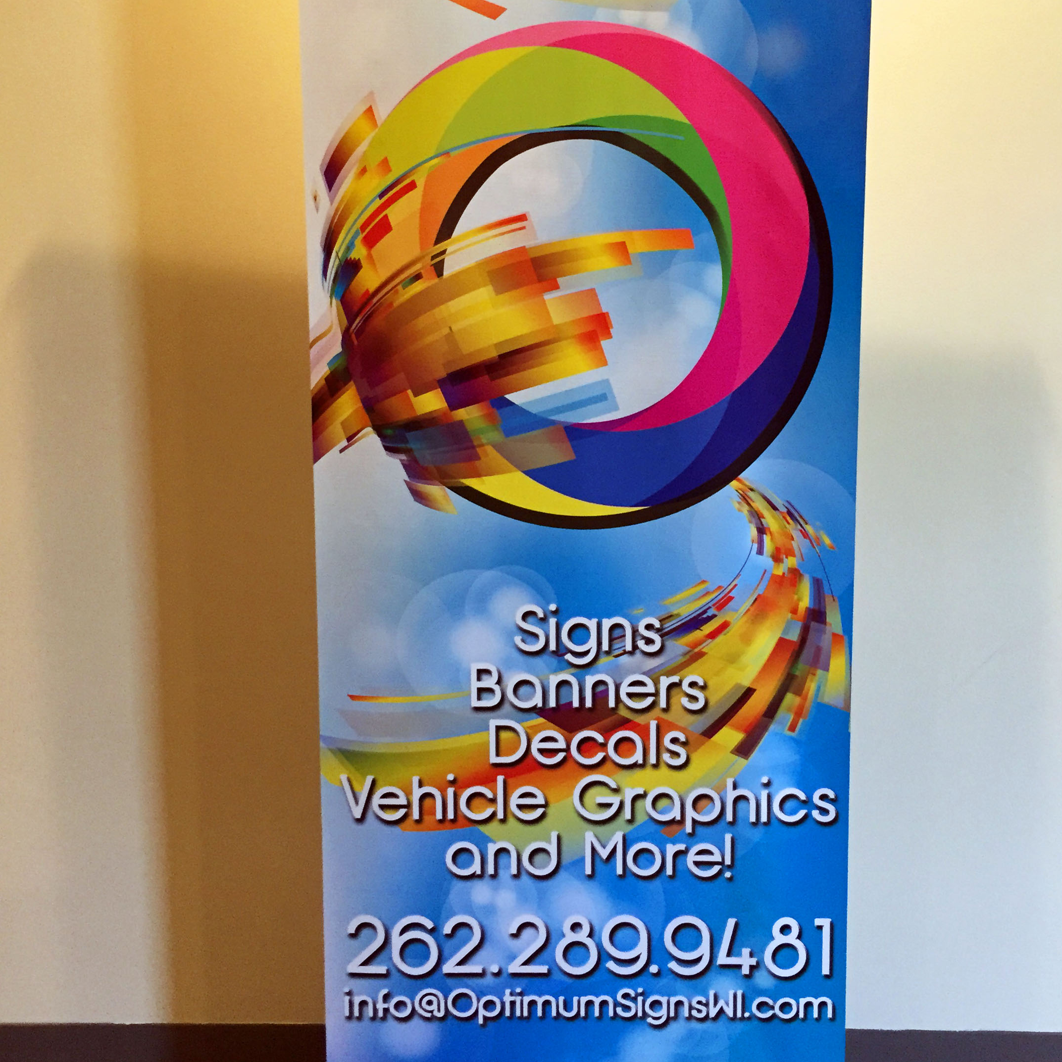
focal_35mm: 39
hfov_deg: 42.8
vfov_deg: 42.7
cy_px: 431
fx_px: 1354
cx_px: 598
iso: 250
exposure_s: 1/30
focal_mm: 4.15
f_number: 2.2
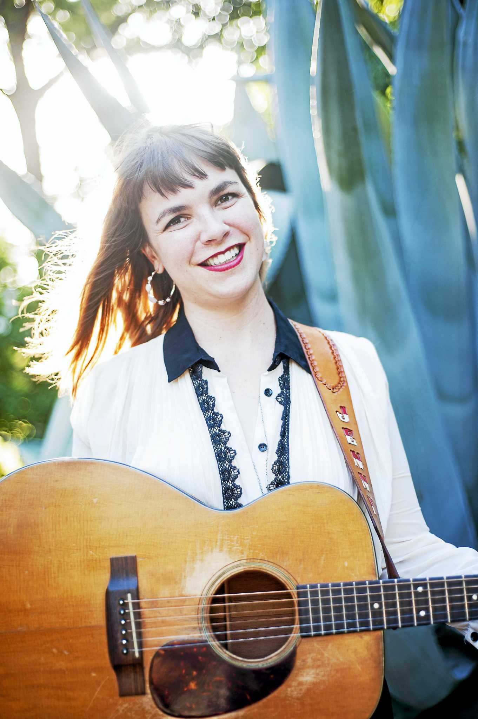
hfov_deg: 26.9
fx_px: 997
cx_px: 239
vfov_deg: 39.6
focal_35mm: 50
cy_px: 360
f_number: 1.8
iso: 200
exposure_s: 1/160
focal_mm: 50
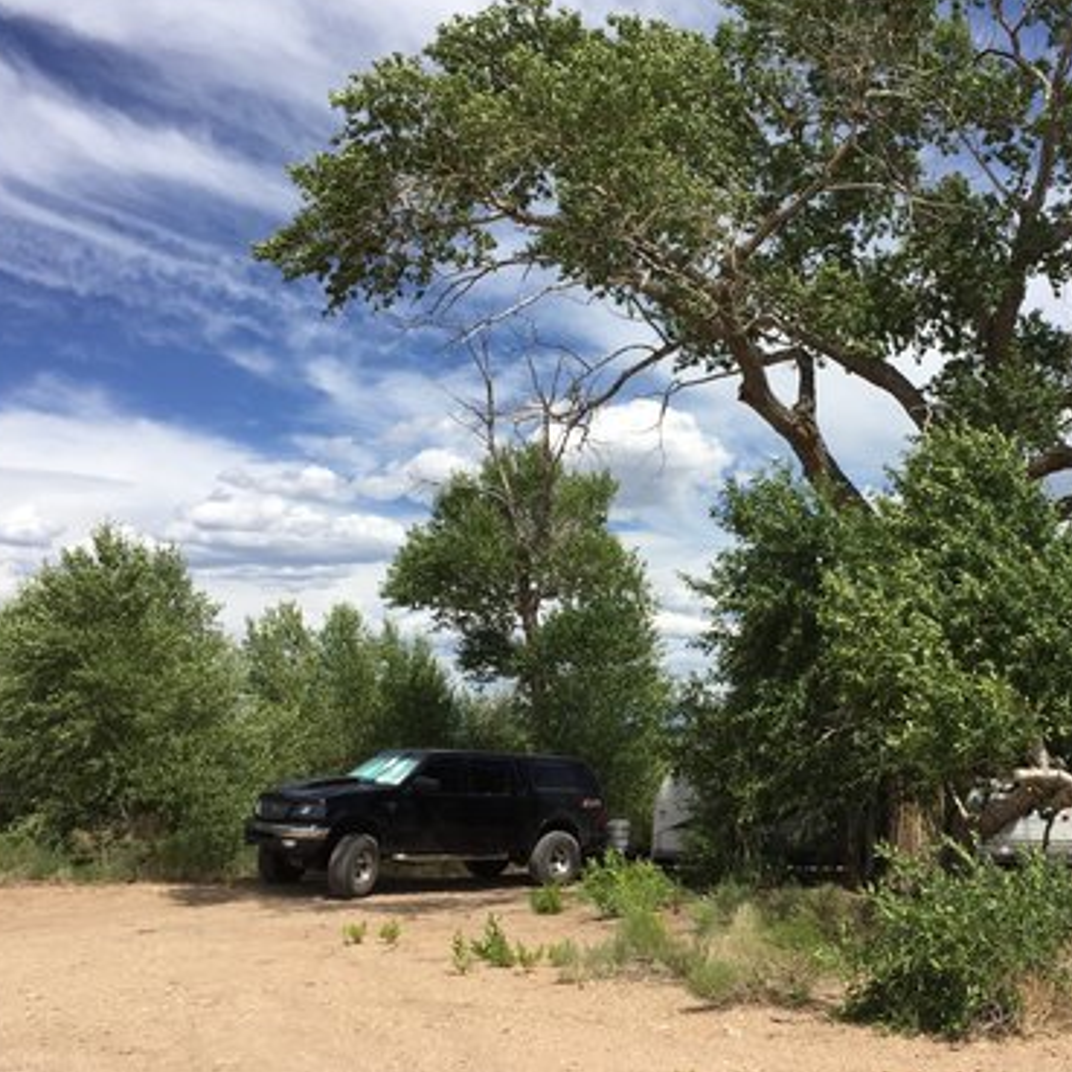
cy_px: 540
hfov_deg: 44.2
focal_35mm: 37
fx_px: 1296
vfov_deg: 44.9
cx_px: 731
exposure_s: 1/2639
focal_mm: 4.15
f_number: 2.2
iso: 32
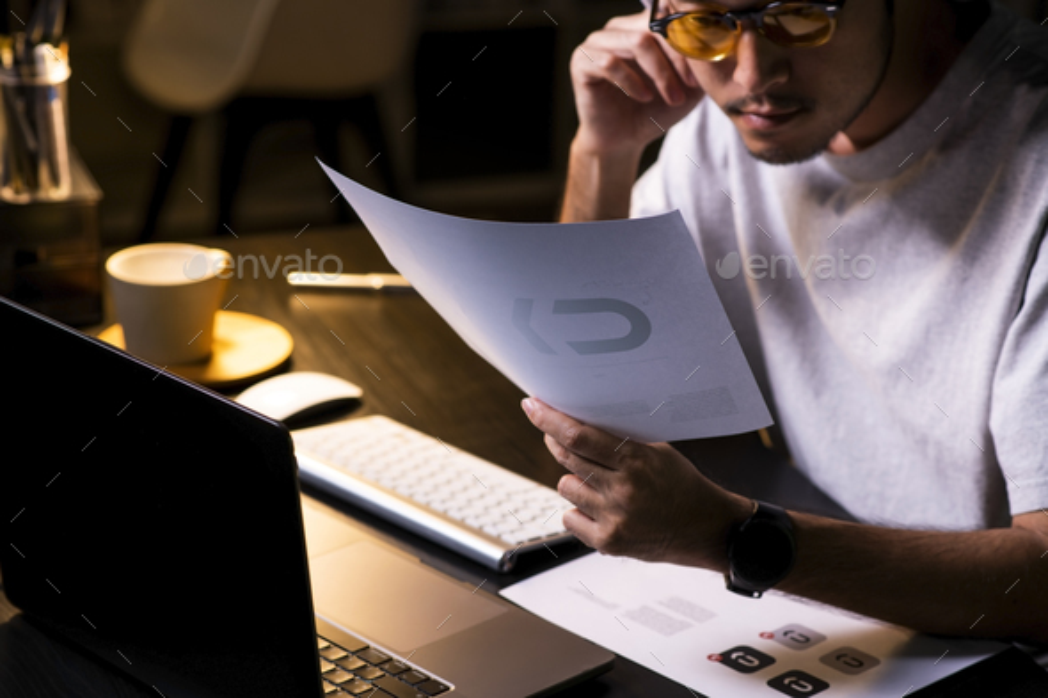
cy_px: 349
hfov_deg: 23.9
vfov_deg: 16.1
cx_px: 524
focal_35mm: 85
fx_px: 2474
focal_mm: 85
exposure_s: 1/60
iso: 200
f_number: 4
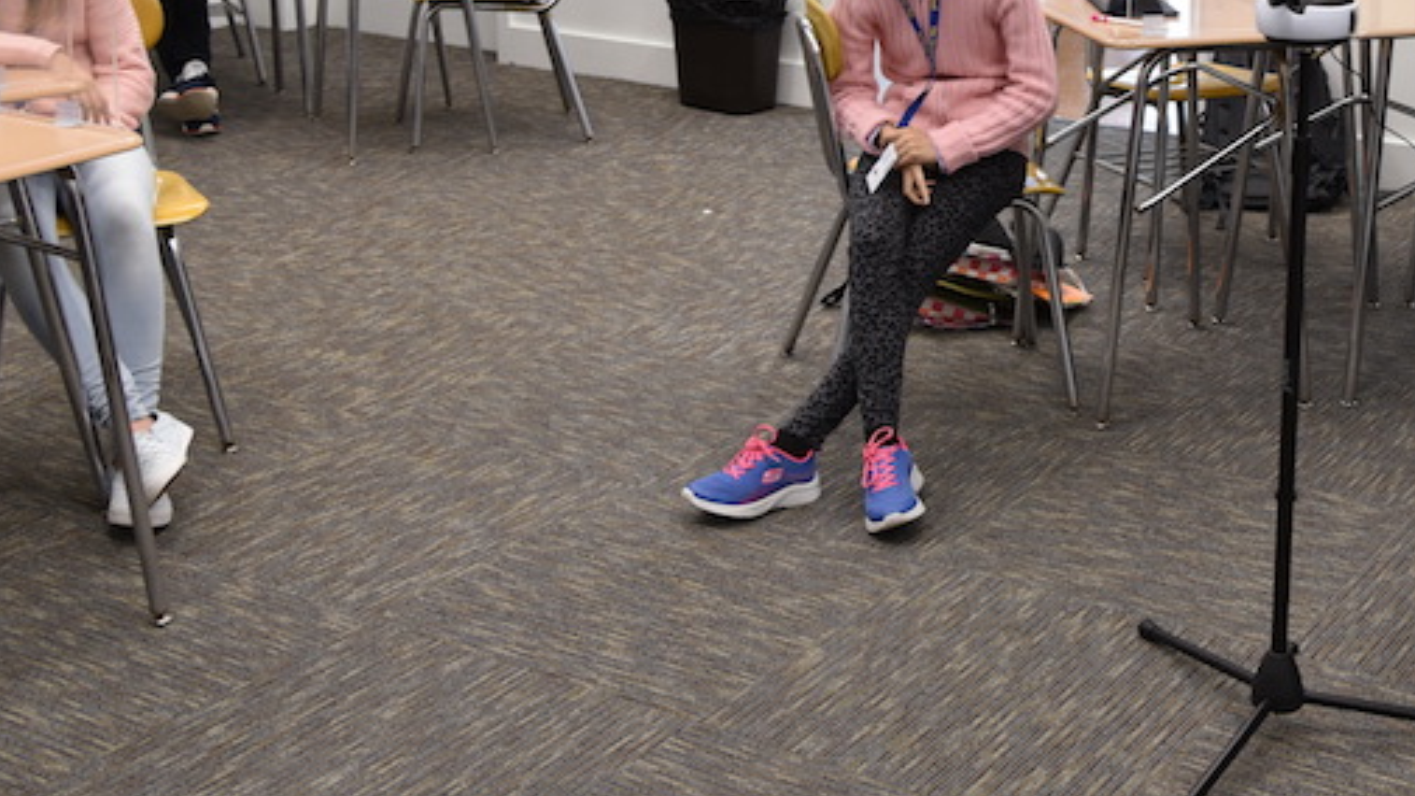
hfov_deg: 36.3
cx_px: 1065
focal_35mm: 56
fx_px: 2101
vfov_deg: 20.9
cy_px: 34
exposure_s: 1/60
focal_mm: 27
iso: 450
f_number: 4
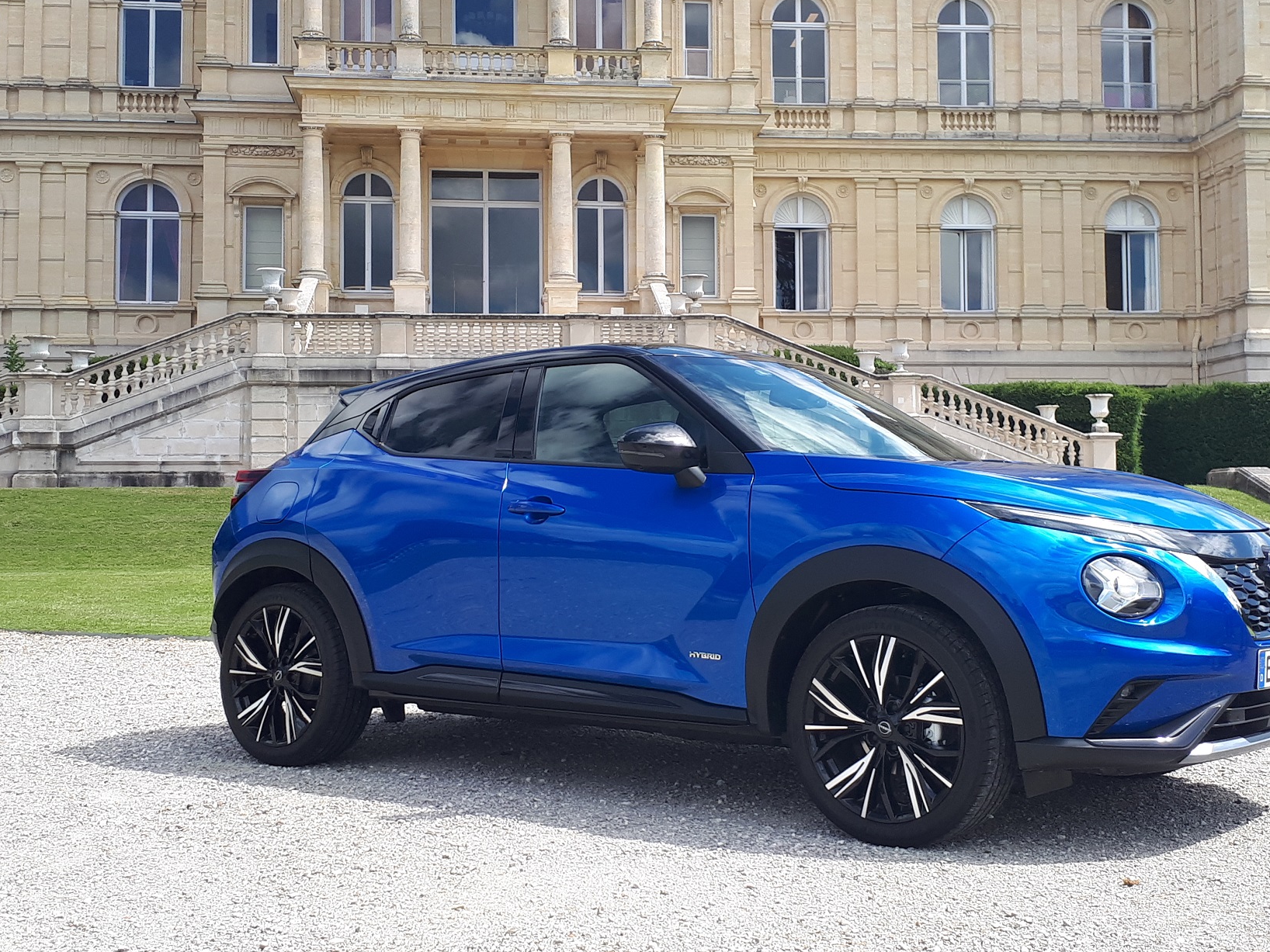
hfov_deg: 55.3
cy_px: 389
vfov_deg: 42.8
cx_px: 685
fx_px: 1211
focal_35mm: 33
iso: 40
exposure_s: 1/656
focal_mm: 3.6
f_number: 1.9
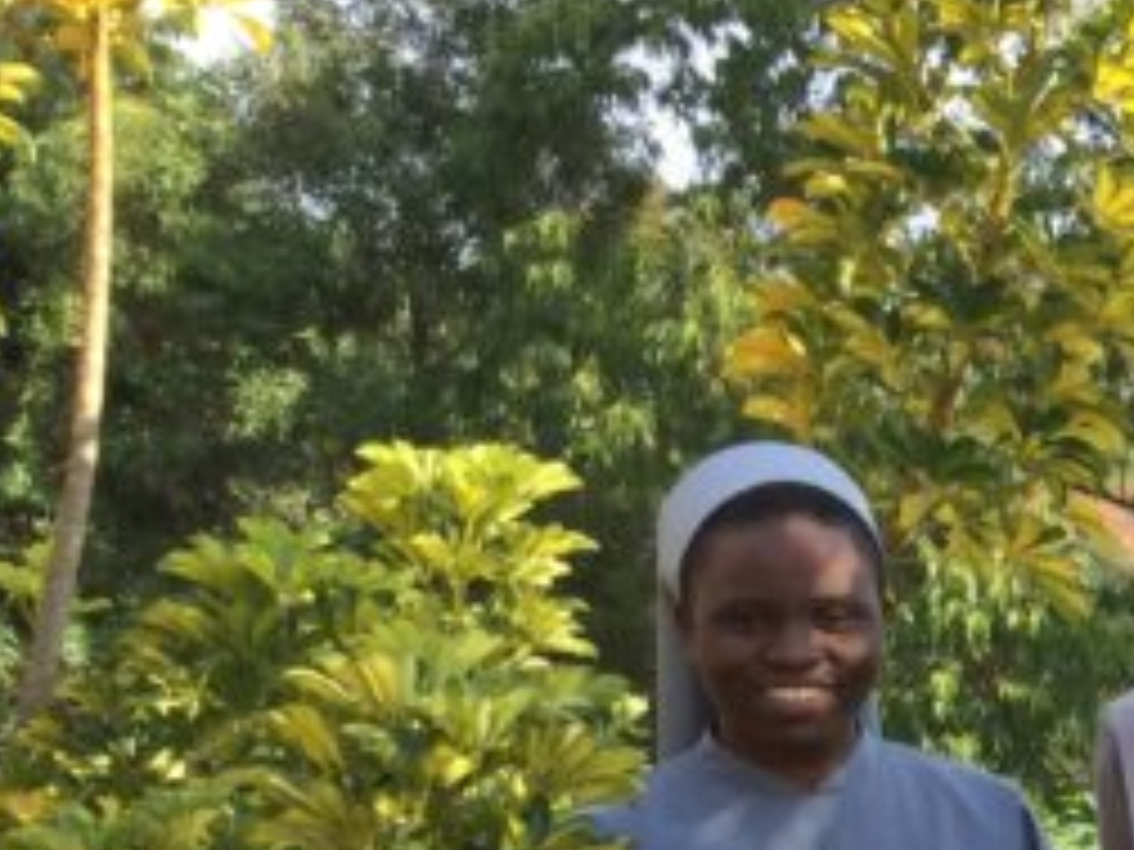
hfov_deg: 13.6
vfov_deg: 11.5
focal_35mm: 126
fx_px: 4128
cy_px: 1061
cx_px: 2178
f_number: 2.4
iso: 25
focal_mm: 3.3
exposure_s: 1/293
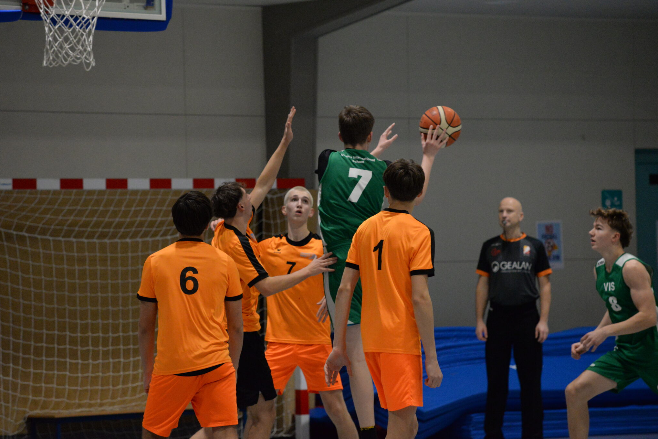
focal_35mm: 171
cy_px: 218
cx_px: 328
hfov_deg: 12.0
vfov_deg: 8.0
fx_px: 3125
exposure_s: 1/500
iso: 6400
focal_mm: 170
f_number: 5
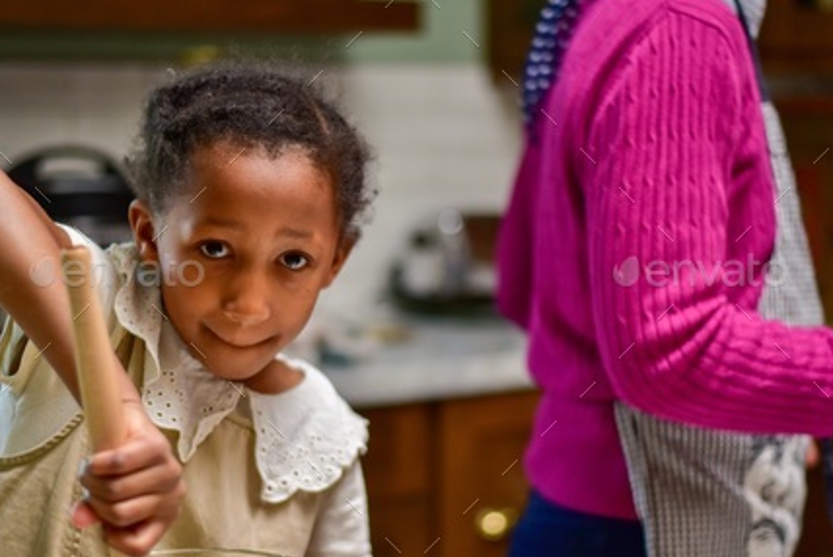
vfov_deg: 19.7
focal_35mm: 69
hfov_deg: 29.2
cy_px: 364
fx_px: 1598
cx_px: 403
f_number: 1.8
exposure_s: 1/250
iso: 400
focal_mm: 50
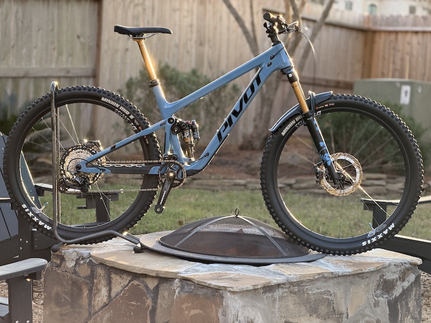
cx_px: 216
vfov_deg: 14.8
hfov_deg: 19.6
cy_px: 162
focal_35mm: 100
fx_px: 1245
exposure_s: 1/121
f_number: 2.8
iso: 100
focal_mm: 16.89
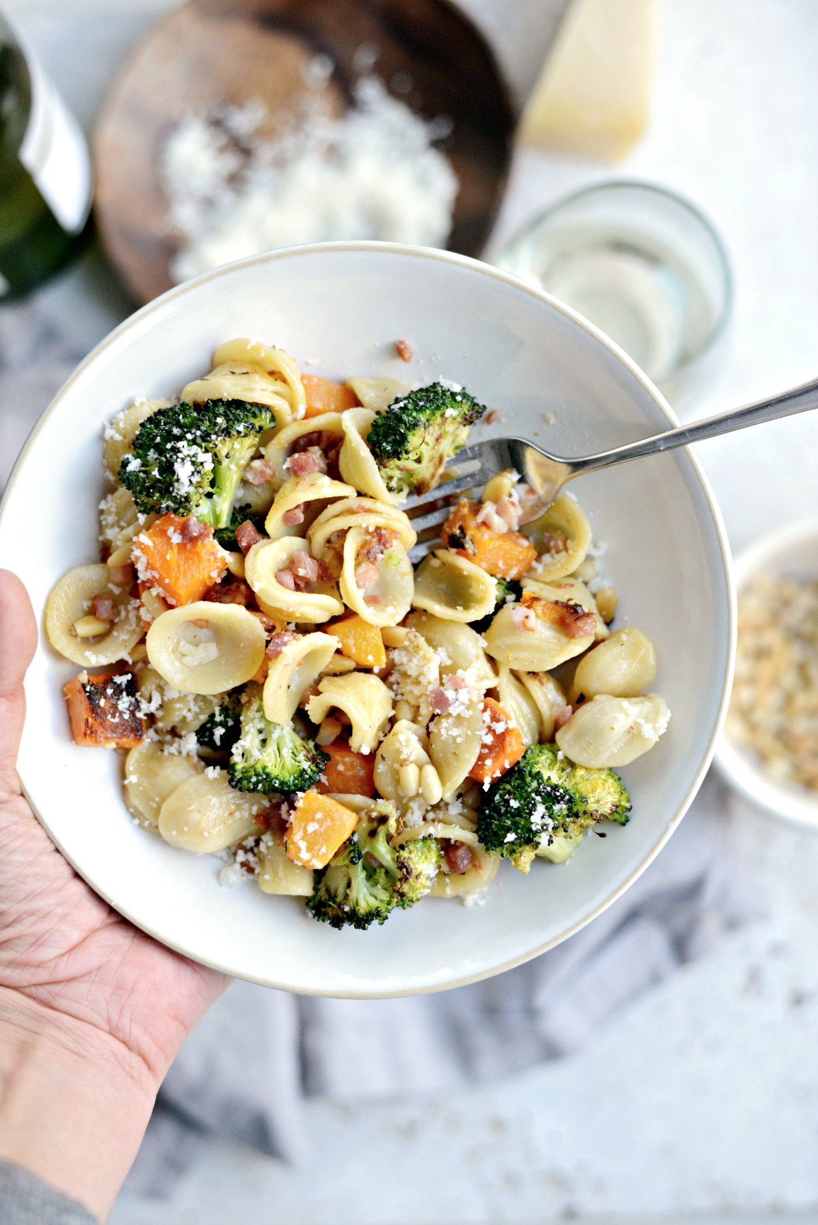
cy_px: 612
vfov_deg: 39.6
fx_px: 1703
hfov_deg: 27.0
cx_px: 409
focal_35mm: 50
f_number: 2.8
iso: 2200
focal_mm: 50
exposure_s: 1/1000
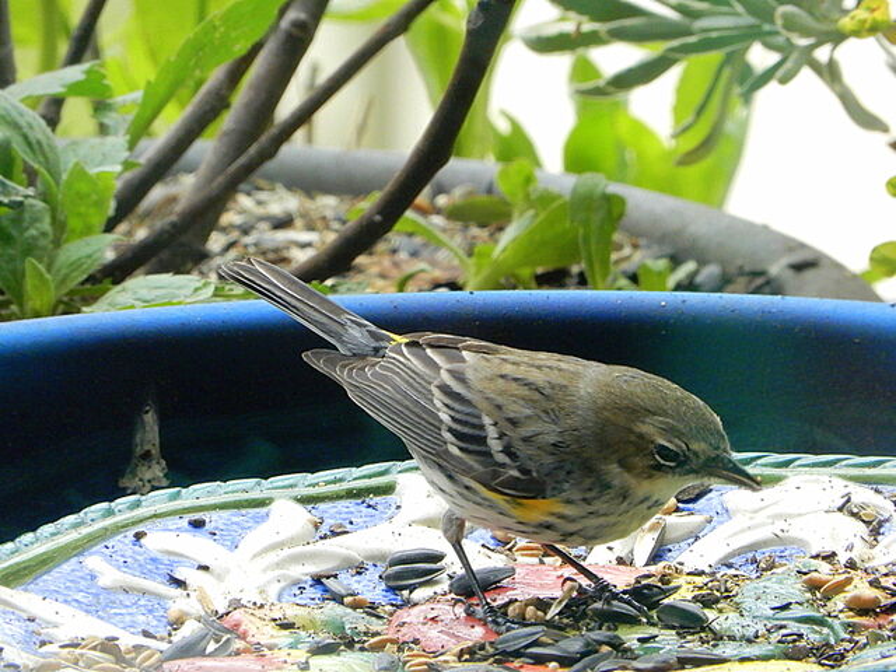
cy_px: 336
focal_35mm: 720
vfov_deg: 2.1
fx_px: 18636
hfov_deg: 2.8
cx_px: 448
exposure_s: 1/100
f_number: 8
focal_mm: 128
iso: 400
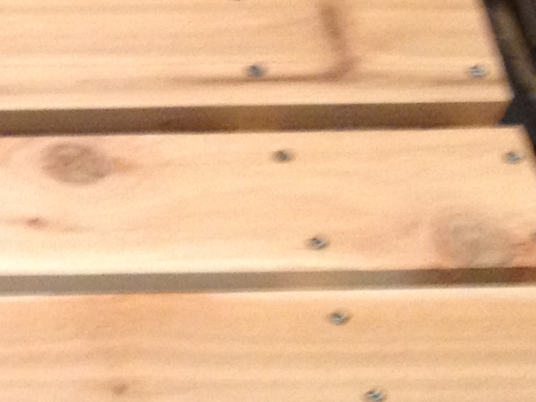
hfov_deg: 9.6
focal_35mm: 189
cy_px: 211
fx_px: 2927
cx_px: -617
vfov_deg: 7.9
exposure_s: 1/20
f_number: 2.4
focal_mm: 4.28
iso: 160
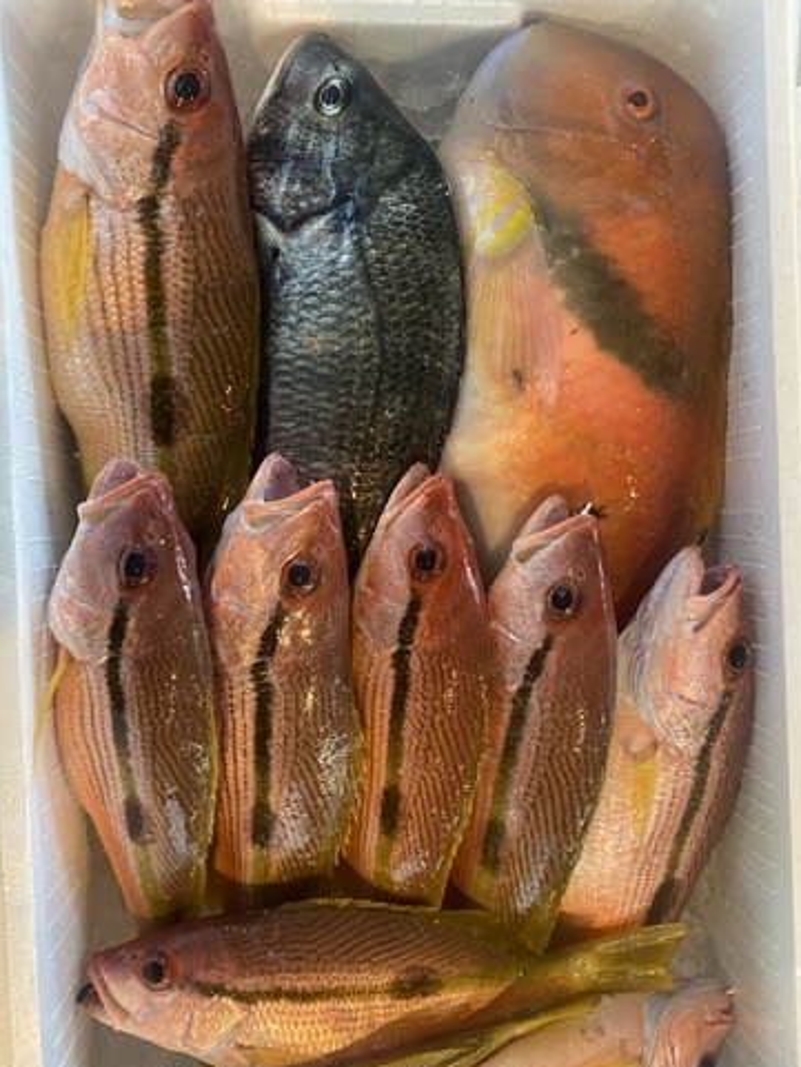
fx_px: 833
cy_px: 537
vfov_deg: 65.3
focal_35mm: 27
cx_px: 414
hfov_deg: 51.4
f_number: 1.8
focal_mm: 4.25
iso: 400
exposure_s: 1/60
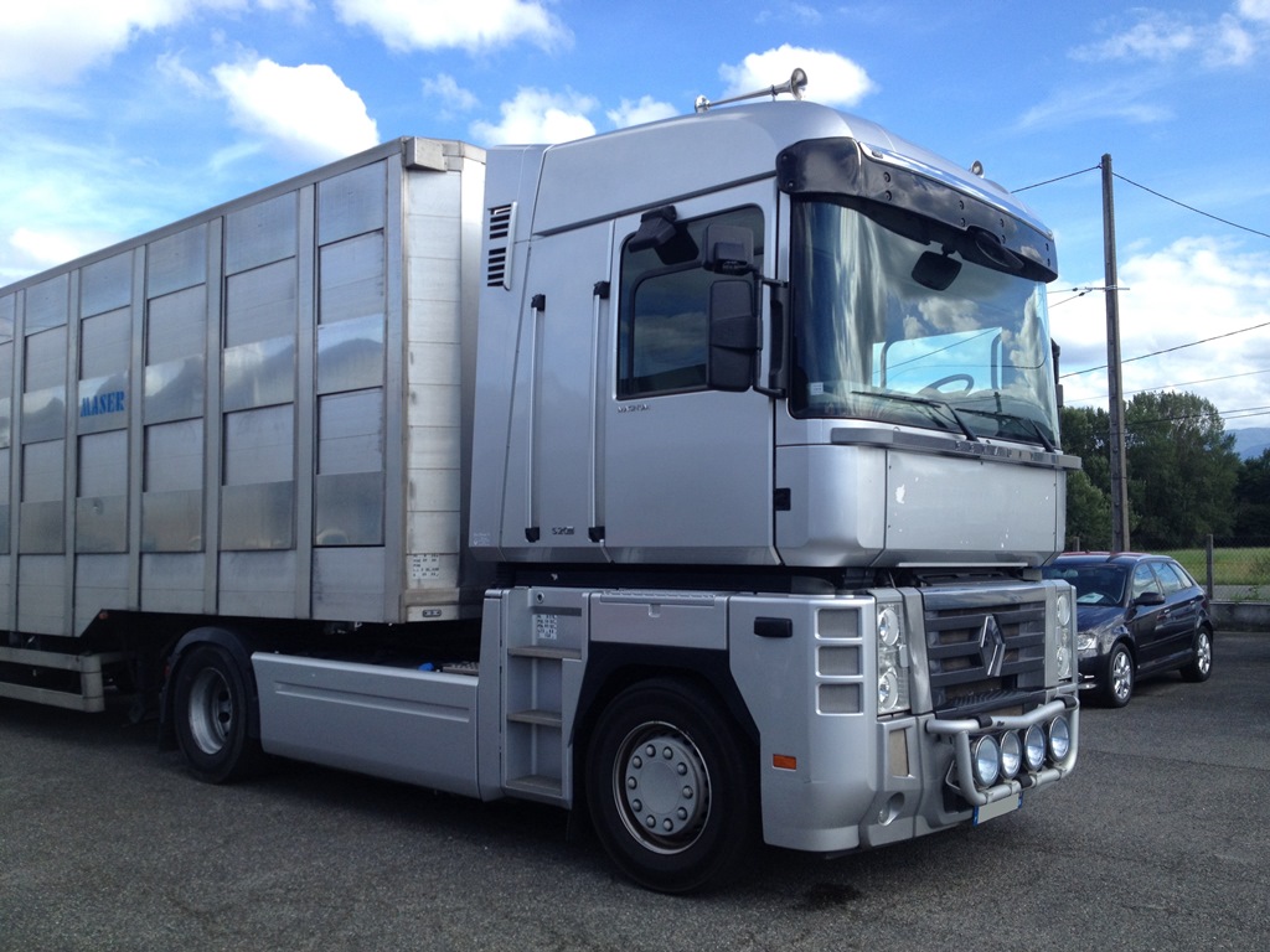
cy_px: 476
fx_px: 1284
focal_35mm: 35
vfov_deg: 40.7
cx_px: 635
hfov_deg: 52.6
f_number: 2.4
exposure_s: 1/778
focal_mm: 4.28
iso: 50
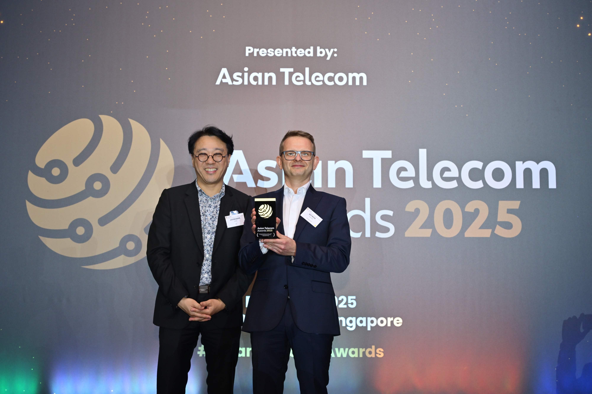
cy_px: 197
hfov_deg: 42.7
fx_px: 756
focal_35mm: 46
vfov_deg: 29.2
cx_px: 296
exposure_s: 1/161
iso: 1000
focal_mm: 46
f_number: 4.5
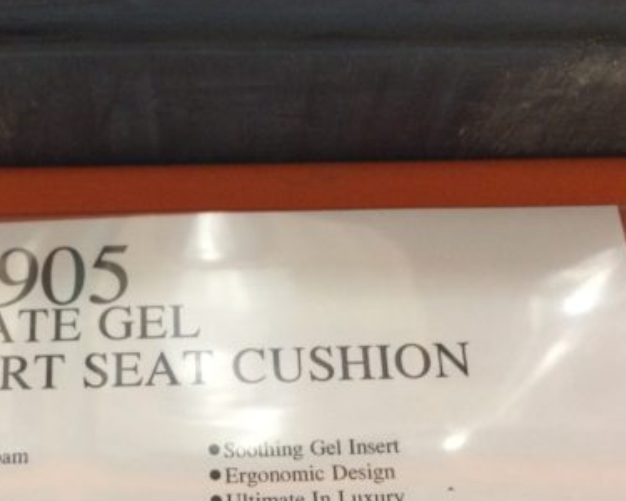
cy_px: 392
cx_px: 175
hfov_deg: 32.0
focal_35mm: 58
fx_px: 1075
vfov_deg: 25.8
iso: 250
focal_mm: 4.15
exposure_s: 1/30
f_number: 2.2
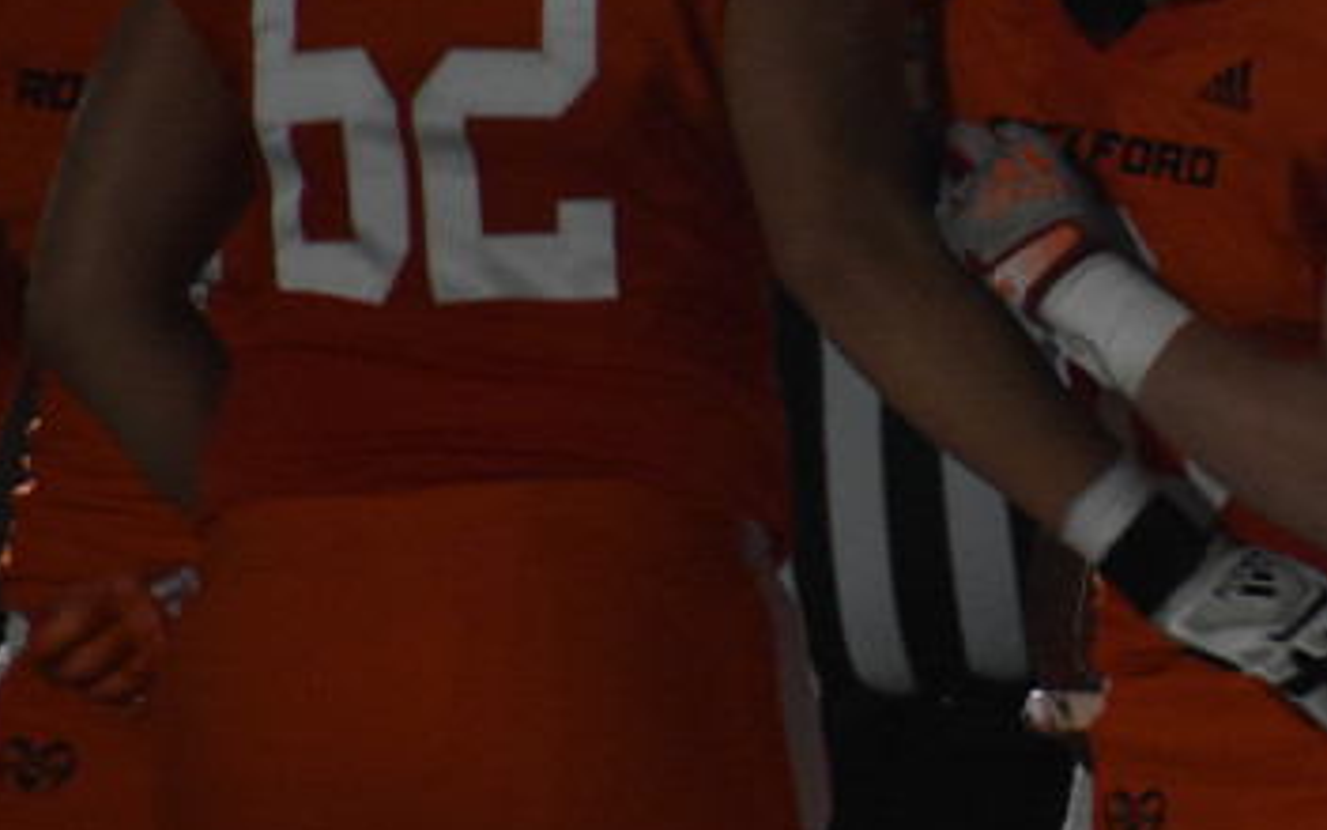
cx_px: 1180
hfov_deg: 1.9
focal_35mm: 1109
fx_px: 40107
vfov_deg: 1.2
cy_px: 232
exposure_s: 1/400
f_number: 6.3
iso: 3200
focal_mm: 300
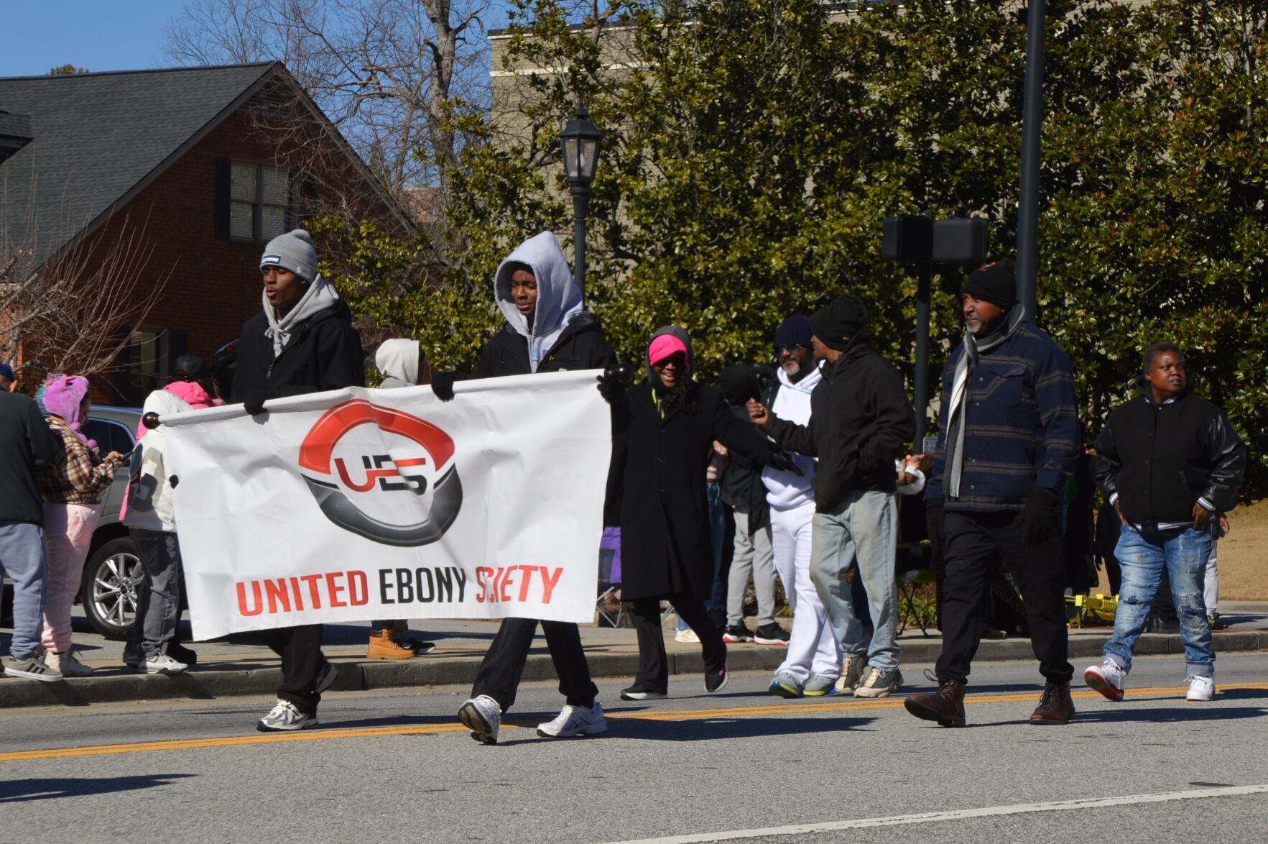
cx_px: 634
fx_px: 4118
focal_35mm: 117
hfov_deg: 17.5
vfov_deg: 11.7
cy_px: 422
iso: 100
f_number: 14
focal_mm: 78
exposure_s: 1/200
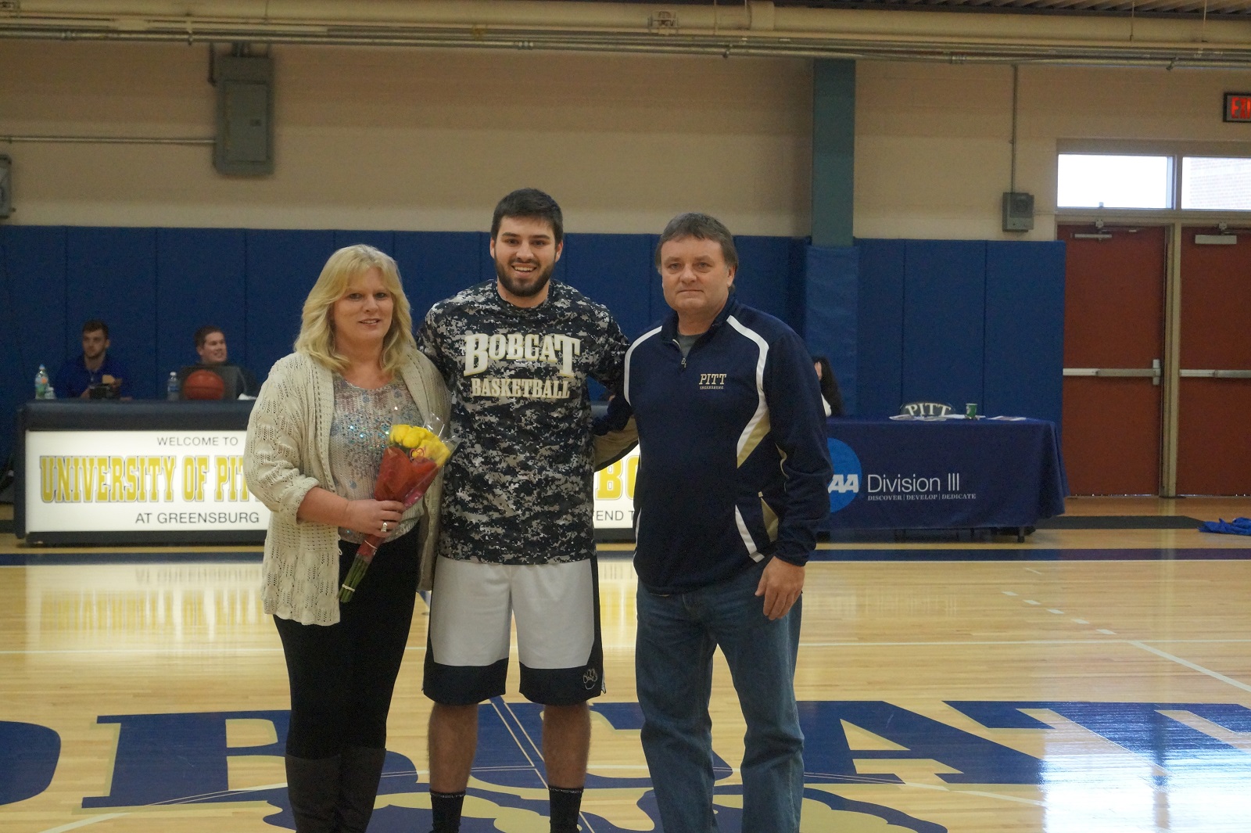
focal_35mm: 75
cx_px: 626
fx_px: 2605
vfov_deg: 18.2
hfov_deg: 27.0
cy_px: 416
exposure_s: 1/160
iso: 3200
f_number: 5.6
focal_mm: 50
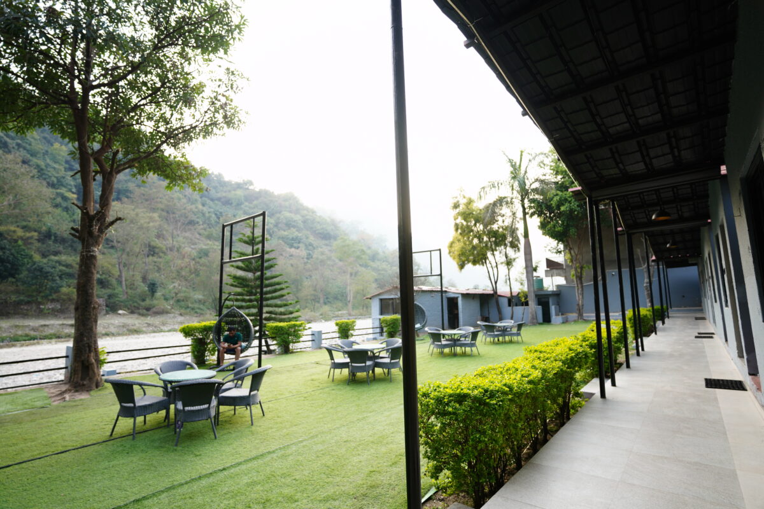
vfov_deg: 70.4
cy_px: 254
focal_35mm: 17
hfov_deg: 93.3
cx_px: 382
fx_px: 361
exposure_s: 1/125
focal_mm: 17
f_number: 2.8
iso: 160
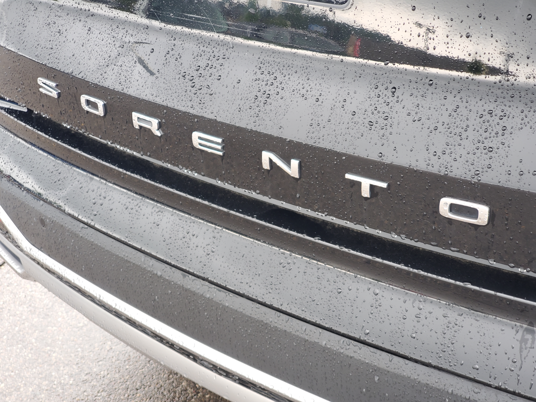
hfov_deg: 36.8
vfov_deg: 28.0
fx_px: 805
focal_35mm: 52
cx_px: 268
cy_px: 201
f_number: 2.09
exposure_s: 1/30
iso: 100
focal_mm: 6
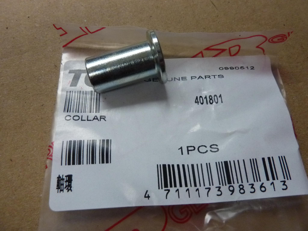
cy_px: 116
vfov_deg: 54.9
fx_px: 222
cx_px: 154
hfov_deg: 69.4
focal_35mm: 25
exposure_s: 1/125
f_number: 3.3
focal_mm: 4.1
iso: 400
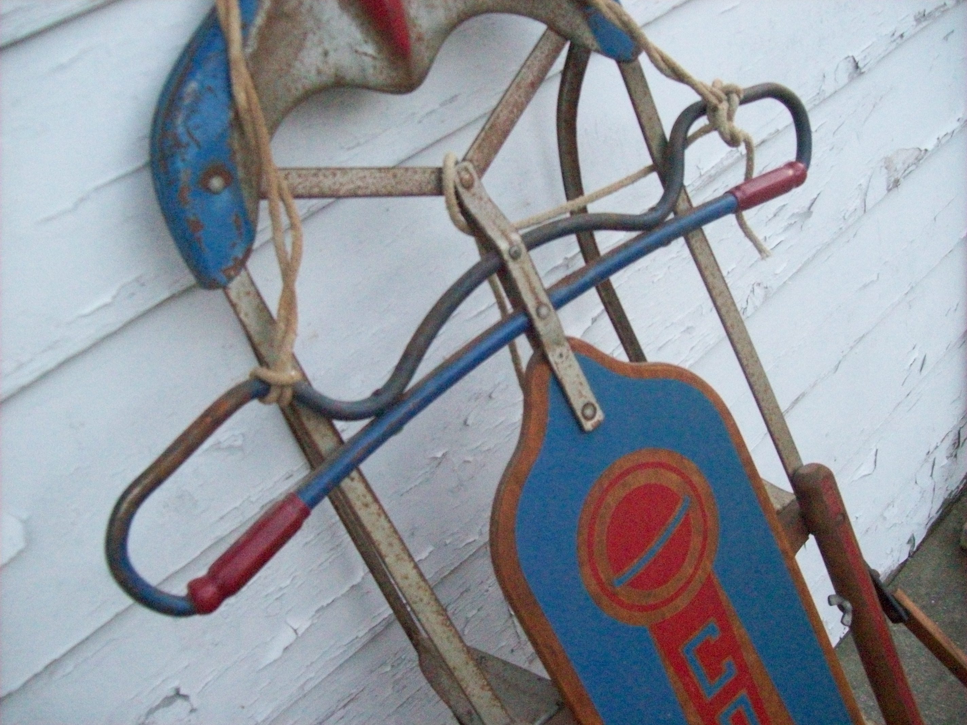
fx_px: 1005
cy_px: 362
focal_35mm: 36
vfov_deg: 39.6
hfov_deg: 51.4
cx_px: 484
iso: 561
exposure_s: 1/128
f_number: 2.7
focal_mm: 6
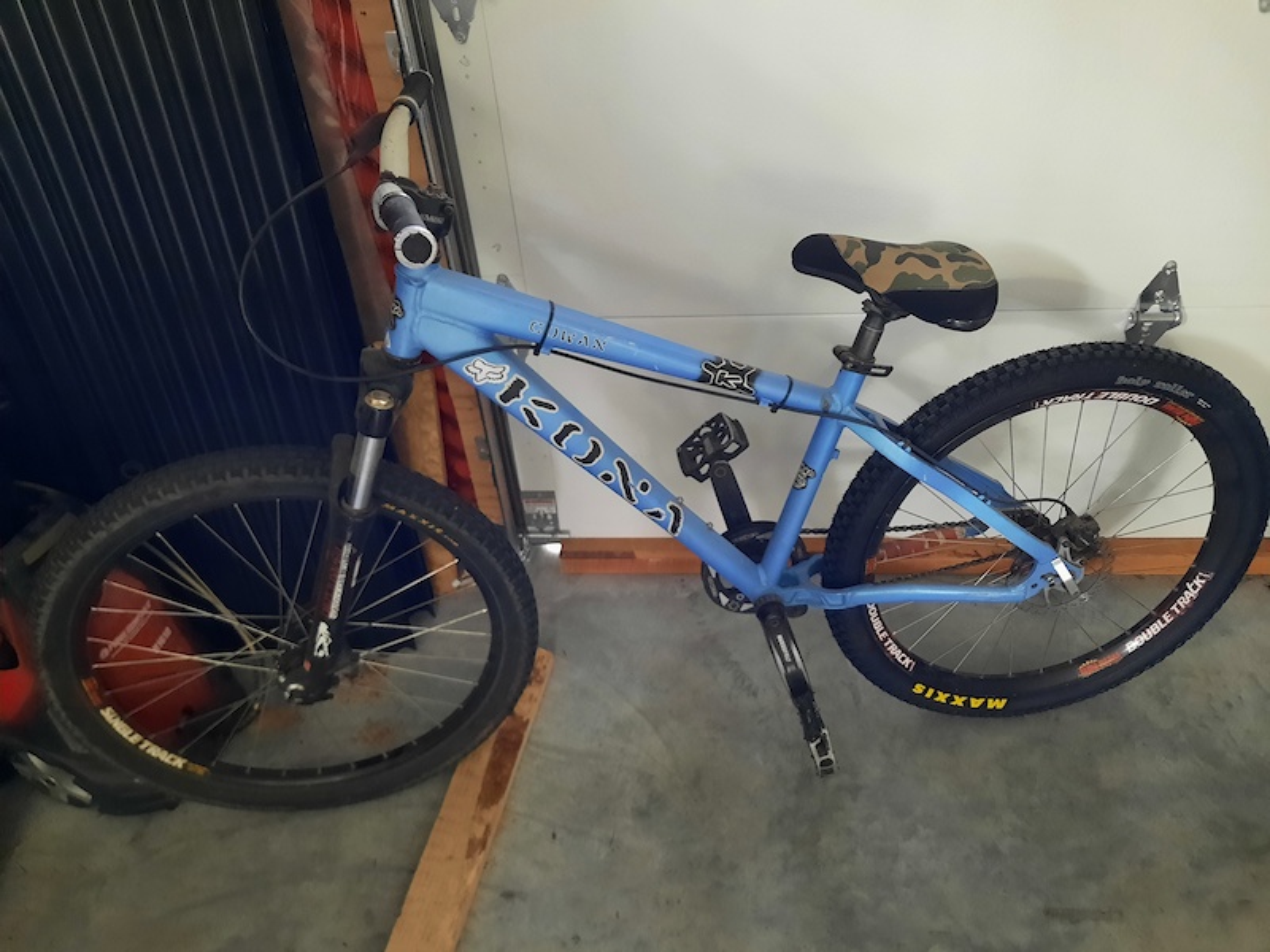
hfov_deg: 69.4
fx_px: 917
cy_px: 476
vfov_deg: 54.9
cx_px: 635
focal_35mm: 25
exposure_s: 1/20
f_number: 2
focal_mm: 4.6
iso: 1000
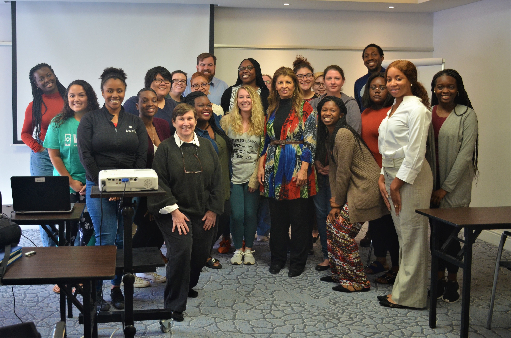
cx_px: 256
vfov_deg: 39.8
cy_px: 169
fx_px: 467
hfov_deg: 57.3
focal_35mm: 33
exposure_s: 1/60
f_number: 4
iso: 640
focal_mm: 22
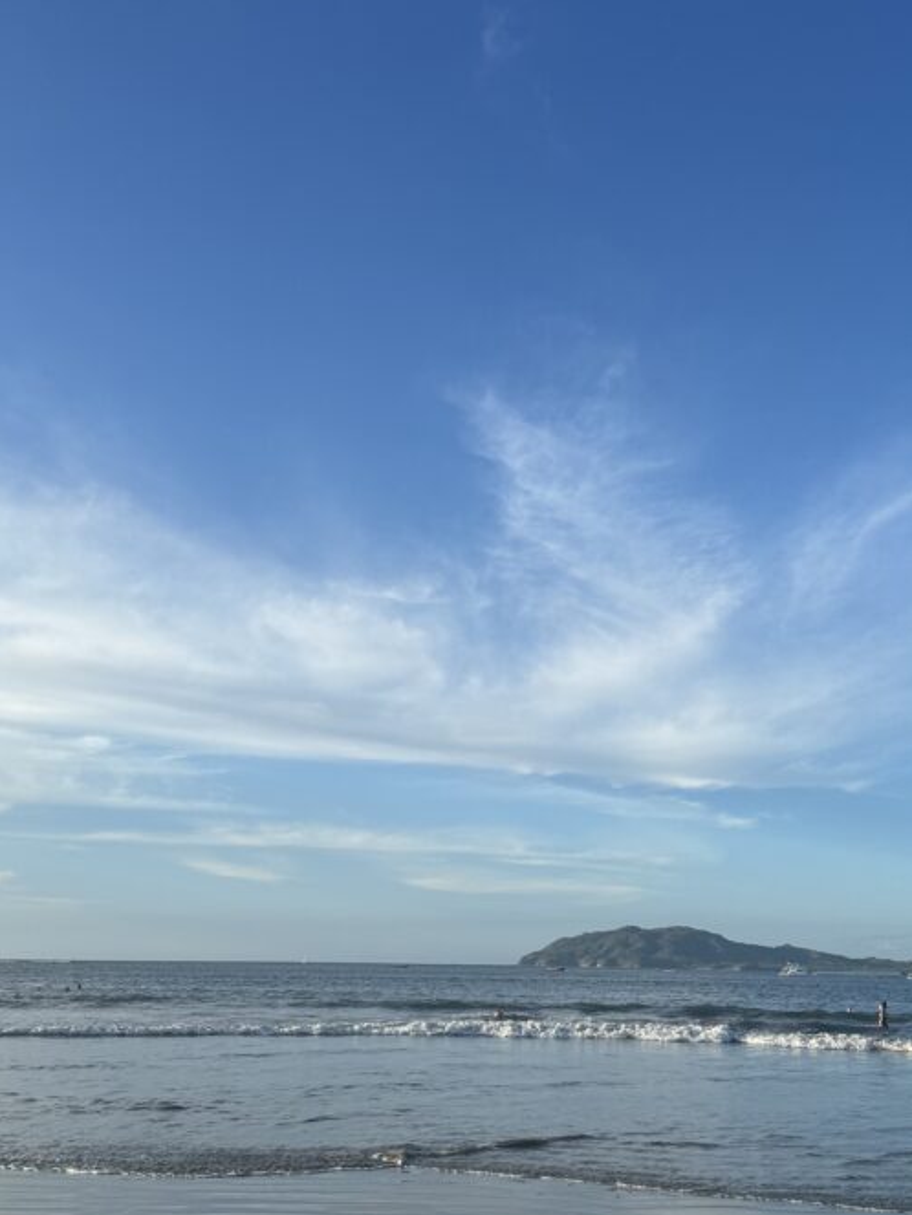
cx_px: 494
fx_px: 1300
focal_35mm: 37
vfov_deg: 49.7
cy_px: 745
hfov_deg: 38.6
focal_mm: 6.76
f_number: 1.78
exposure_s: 1/3597
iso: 80
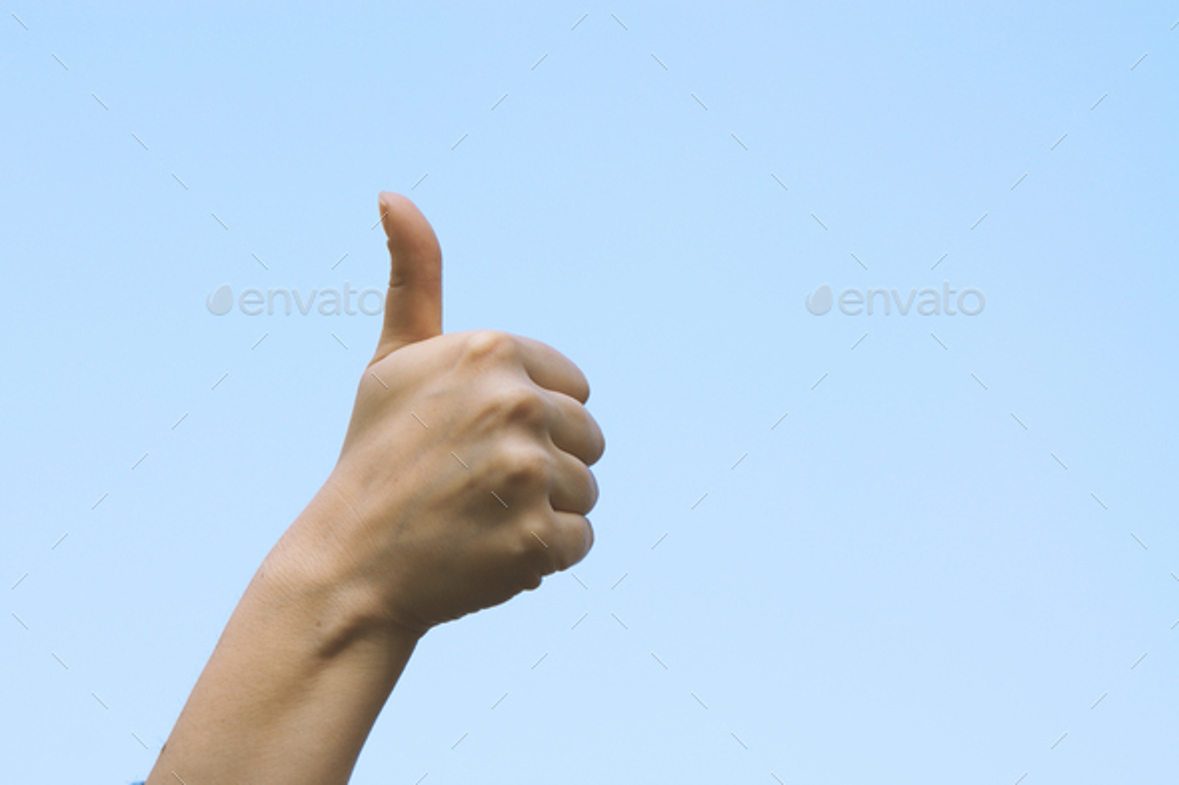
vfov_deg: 12.2
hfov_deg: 18.2
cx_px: 590
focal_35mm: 112
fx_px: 3683
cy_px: 392
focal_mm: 75
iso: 200
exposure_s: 1/500
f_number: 4.5
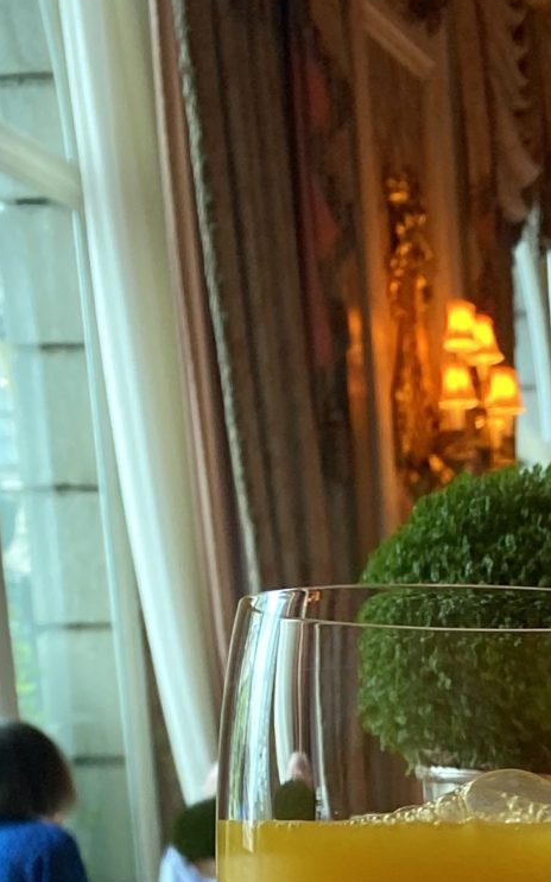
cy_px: 1503
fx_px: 2284
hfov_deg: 12.4
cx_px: 1027
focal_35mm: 95
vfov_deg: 18.1
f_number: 1.8
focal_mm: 4.25
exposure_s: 1/100
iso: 125
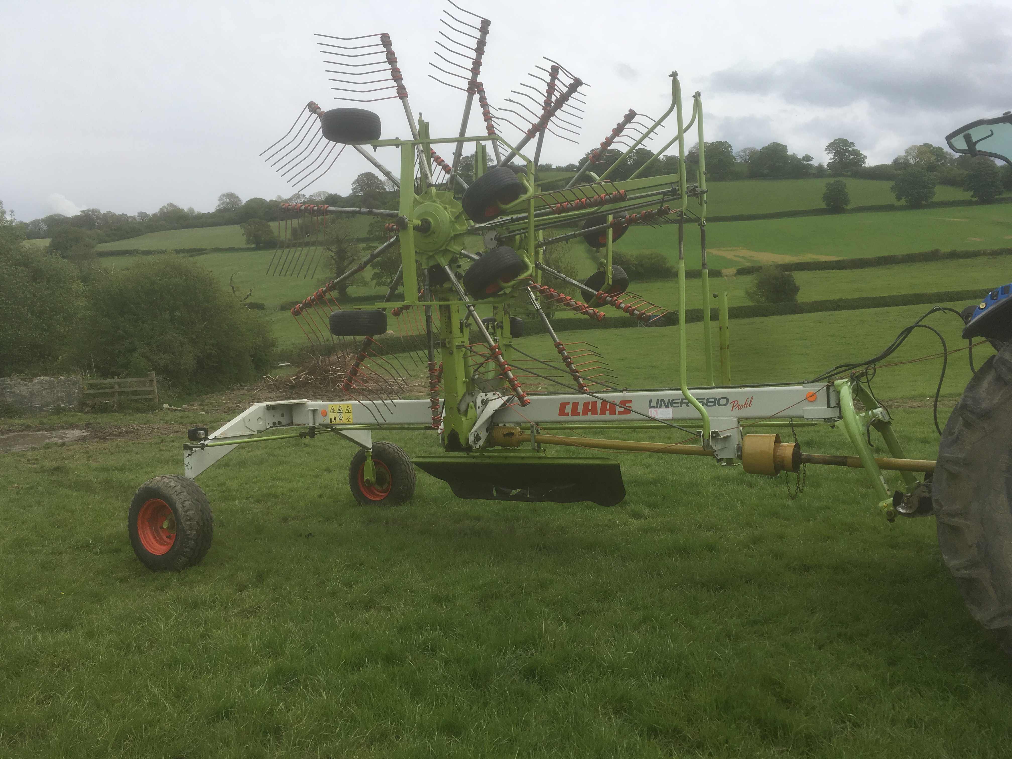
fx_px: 848
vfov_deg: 48.2
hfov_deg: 61.7
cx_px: 506
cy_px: 380
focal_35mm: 29
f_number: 2.2
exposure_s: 1/1637
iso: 25
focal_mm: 4.15
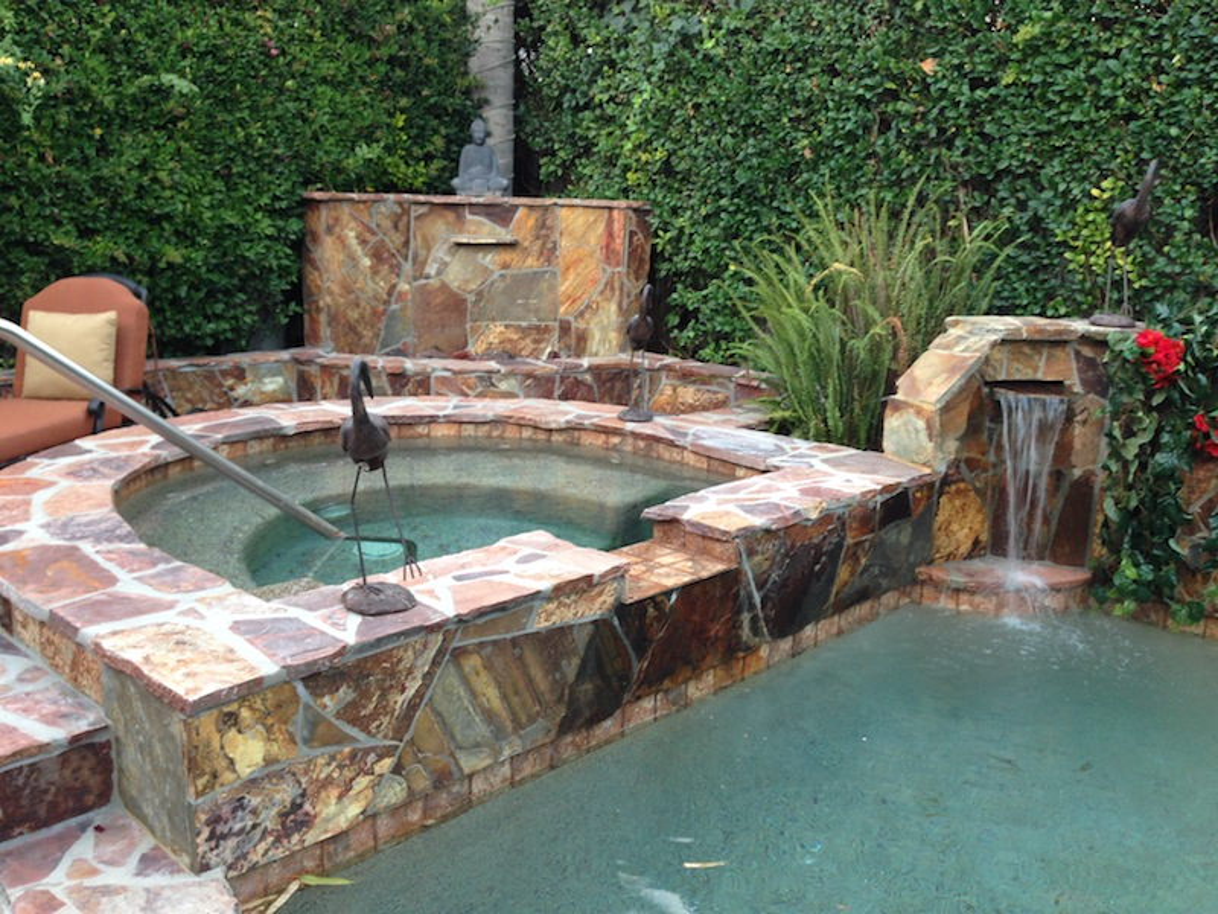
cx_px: 609
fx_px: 1161
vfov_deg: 42.9
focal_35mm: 33
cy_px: 457
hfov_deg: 55.4
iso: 64
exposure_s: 1/20
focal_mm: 4.12
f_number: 2.4
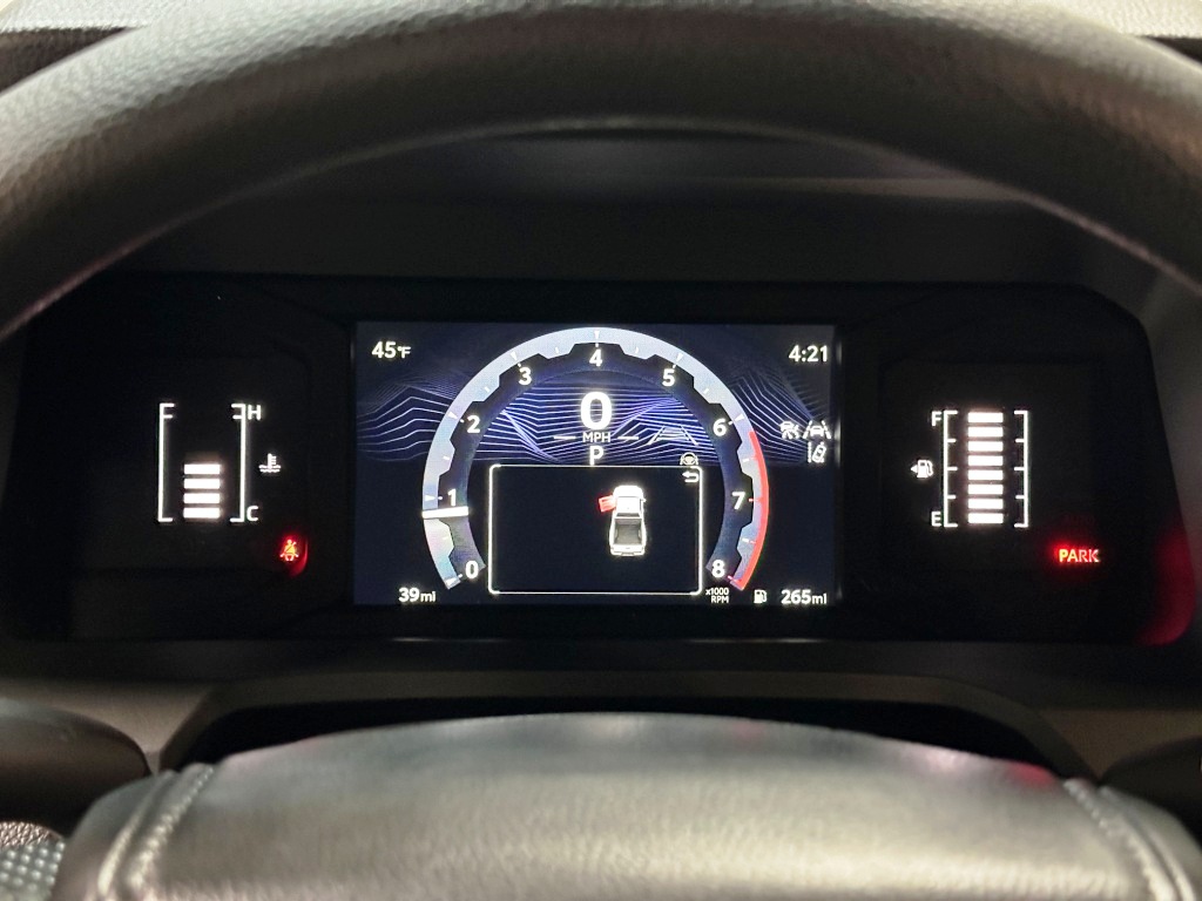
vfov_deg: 30.3
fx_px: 1667
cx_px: 601
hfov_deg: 39.7
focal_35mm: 48
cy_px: 450
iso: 640
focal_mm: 6.86
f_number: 1.78
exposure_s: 1/24
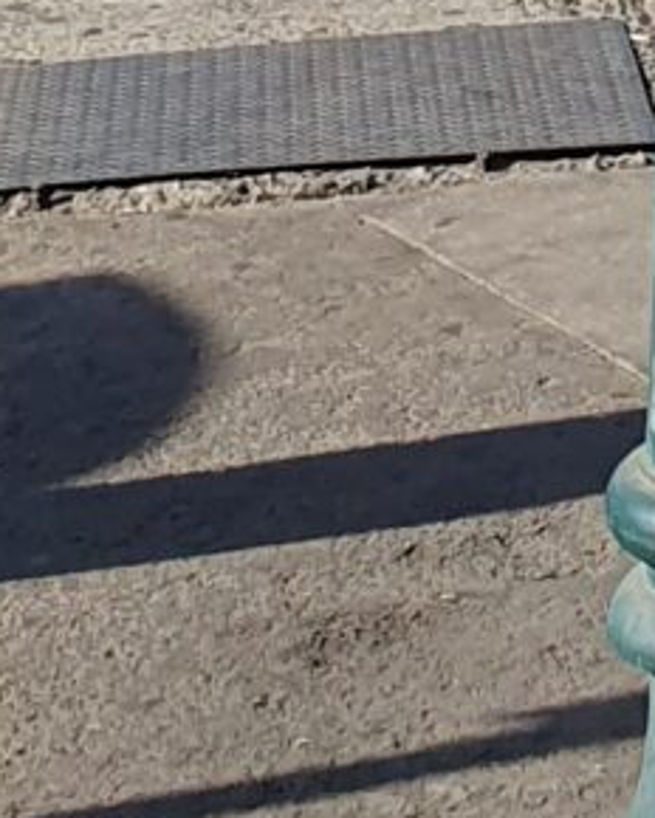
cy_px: -1867
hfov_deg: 8.4
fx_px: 4337
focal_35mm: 179
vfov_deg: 8.5
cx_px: 1025
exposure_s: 1/1364
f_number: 2.4
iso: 50
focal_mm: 4.32
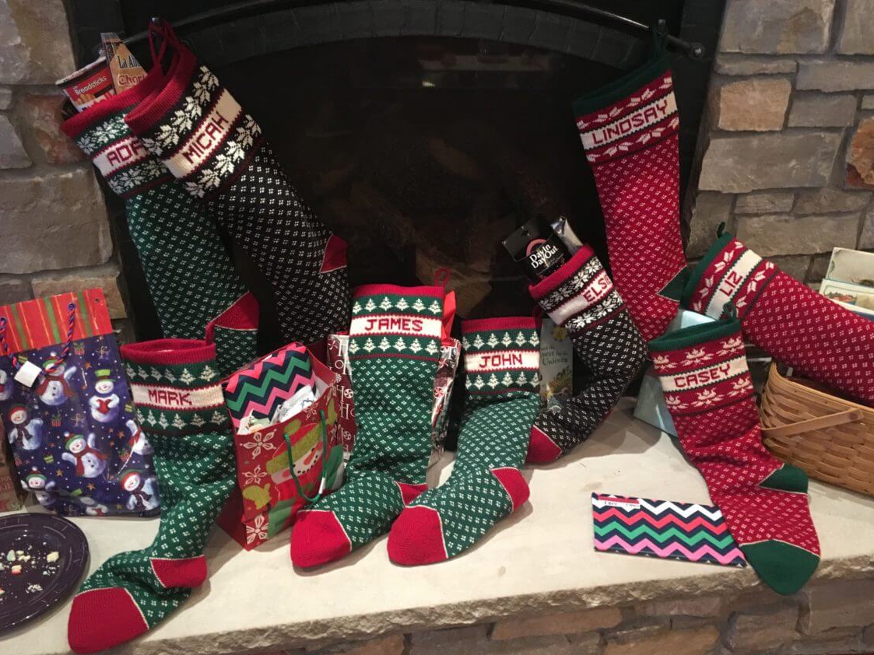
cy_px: 338
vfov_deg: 45.4
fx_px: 783
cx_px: 459
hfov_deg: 58.3
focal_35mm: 31
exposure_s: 1/15
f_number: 2.2
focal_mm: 4.2
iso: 200
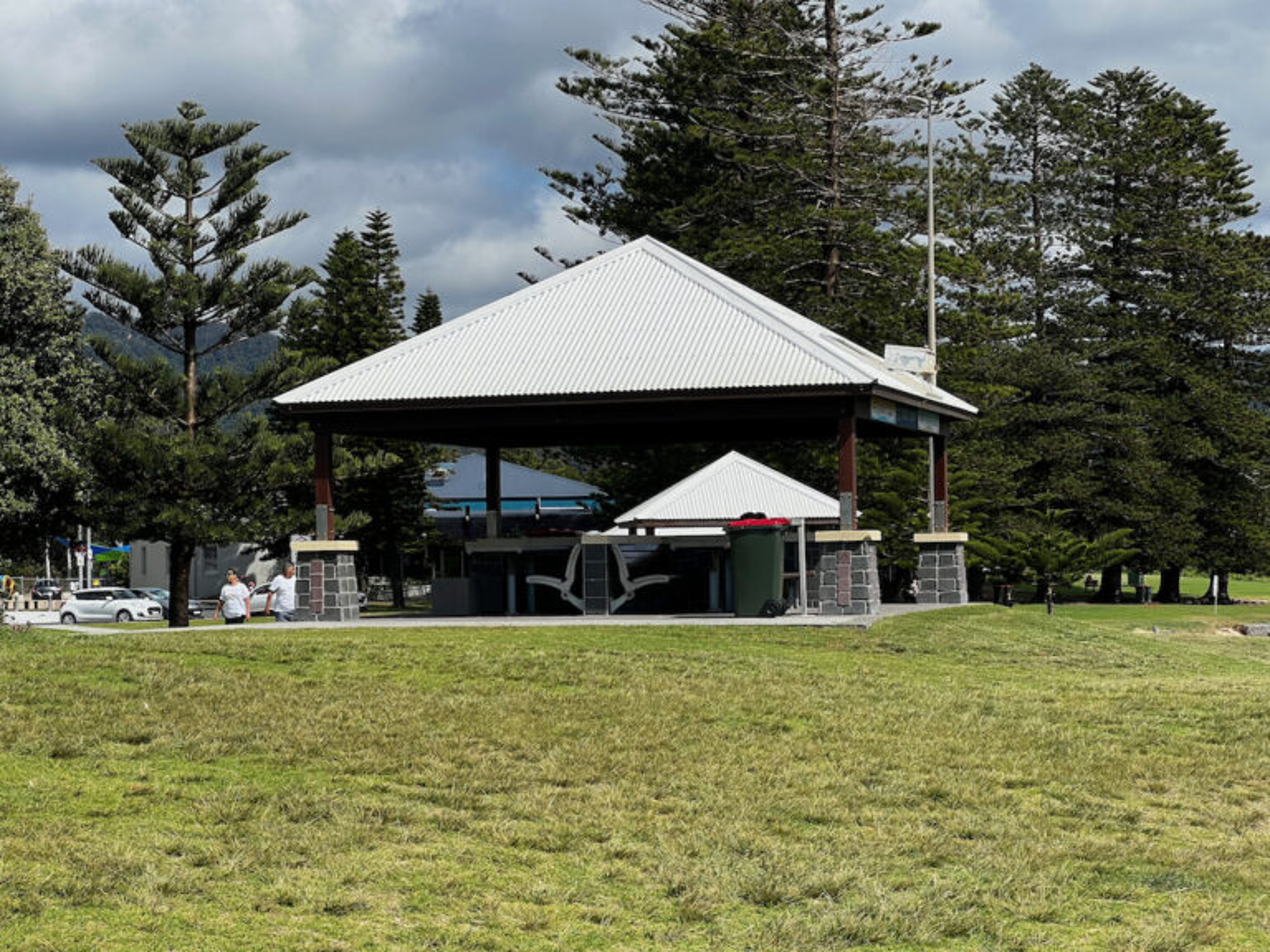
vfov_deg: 19.1
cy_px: 476
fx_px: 2825
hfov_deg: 25.3
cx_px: 635
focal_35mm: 77
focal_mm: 9
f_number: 2.8
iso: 32
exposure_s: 1/935
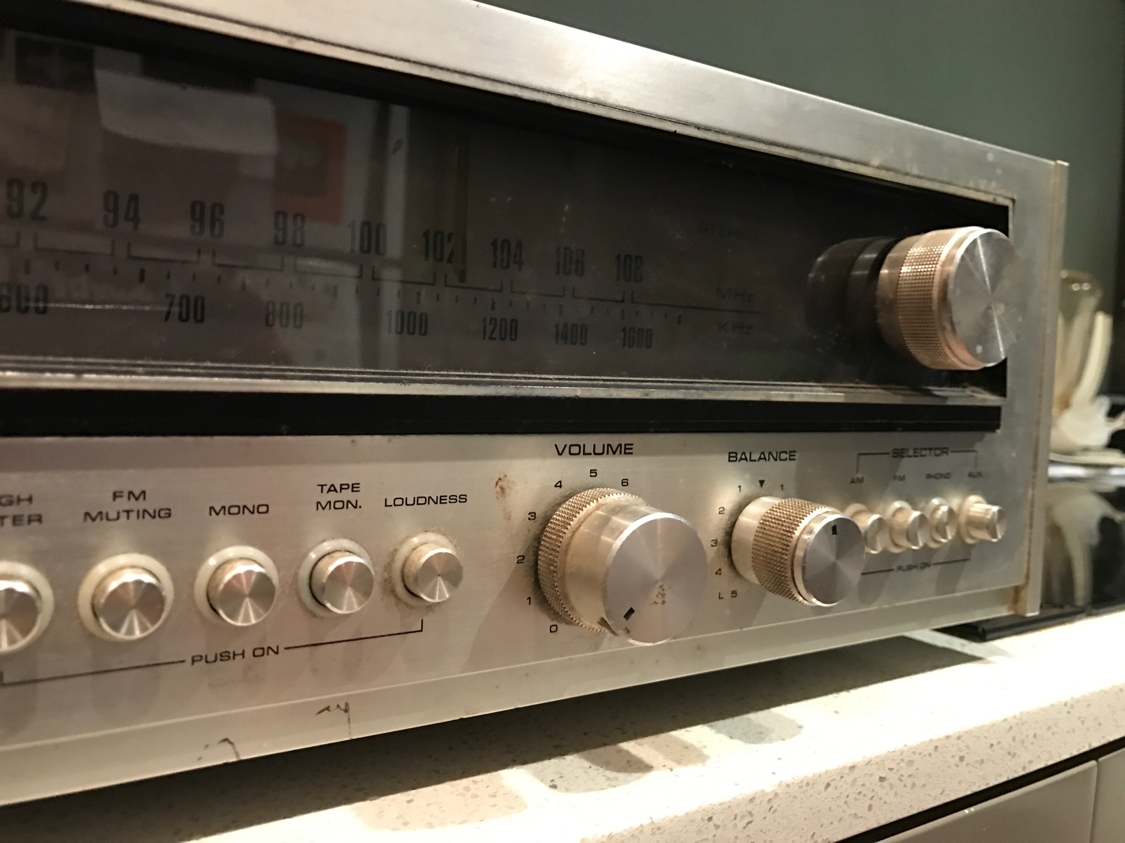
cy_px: 422
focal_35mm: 28
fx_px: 910
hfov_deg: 63.4
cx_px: 562
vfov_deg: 49.7
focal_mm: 3.99
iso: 100
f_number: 1.8
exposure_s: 1/7
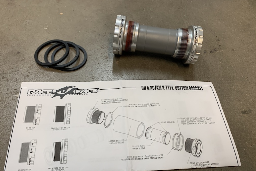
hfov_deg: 65.5
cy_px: 94
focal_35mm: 28
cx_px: 125
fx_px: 199
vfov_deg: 46.3
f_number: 1.8
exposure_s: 1/60
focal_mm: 4.25
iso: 100
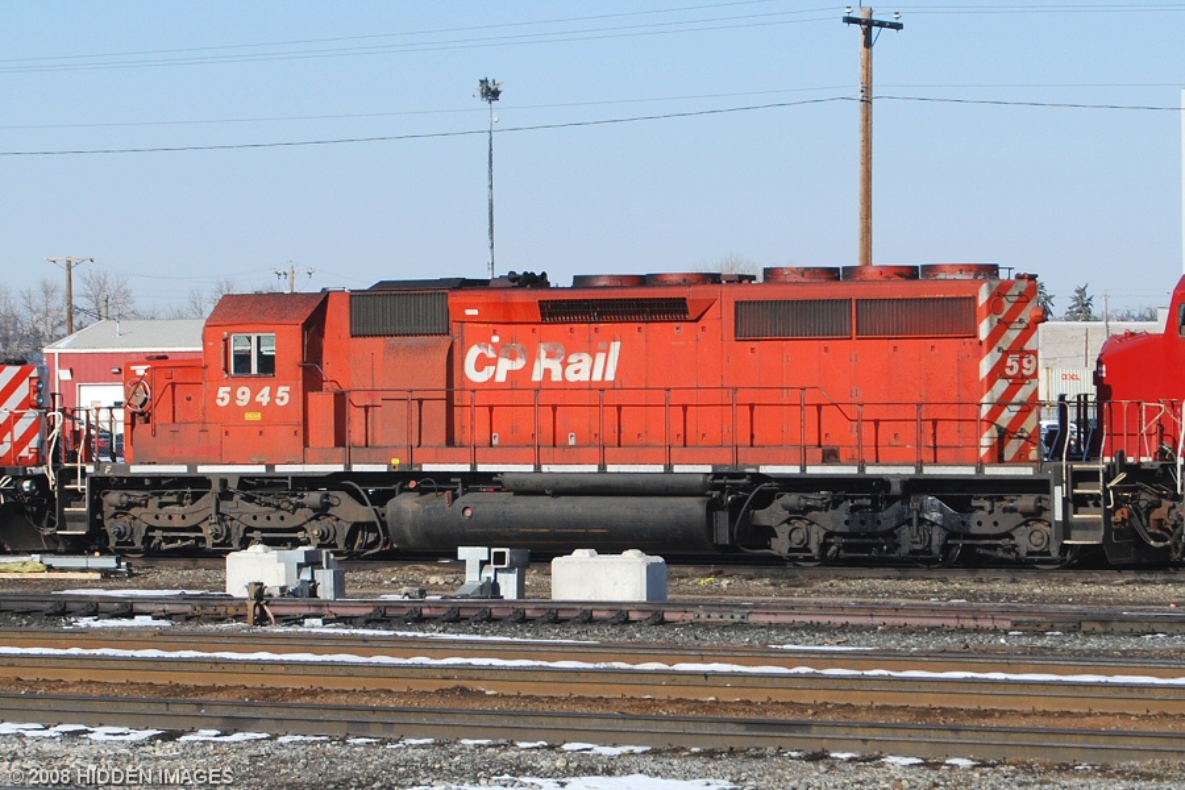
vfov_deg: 16.6
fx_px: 2715
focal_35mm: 82
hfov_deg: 24.6
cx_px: 592
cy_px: 395
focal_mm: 55
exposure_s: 1/400
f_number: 8
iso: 200
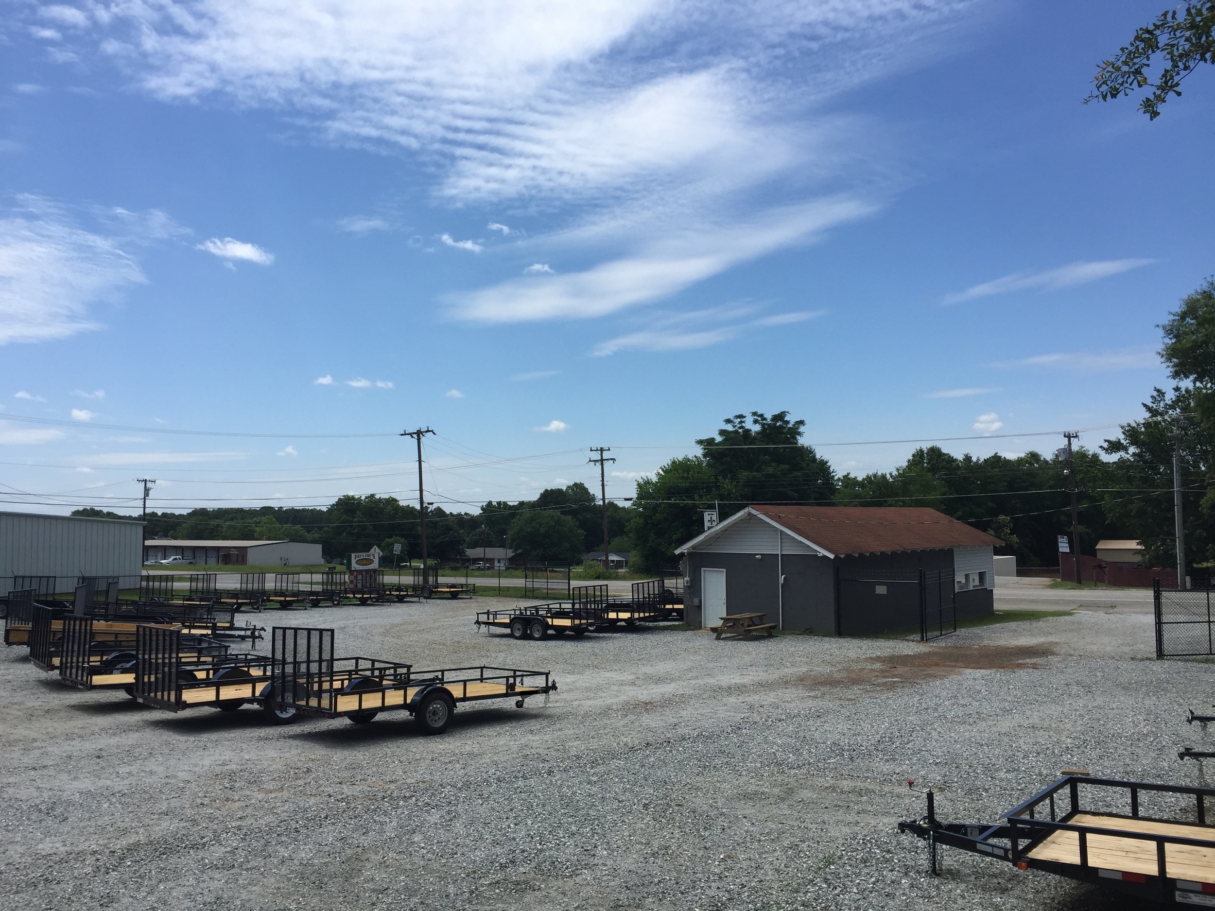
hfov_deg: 61.7
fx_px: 1018
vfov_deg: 48.2
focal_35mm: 29
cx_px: 608
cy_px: 456
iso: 32
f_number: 2.2
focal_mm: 4.15
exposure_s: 1/2475
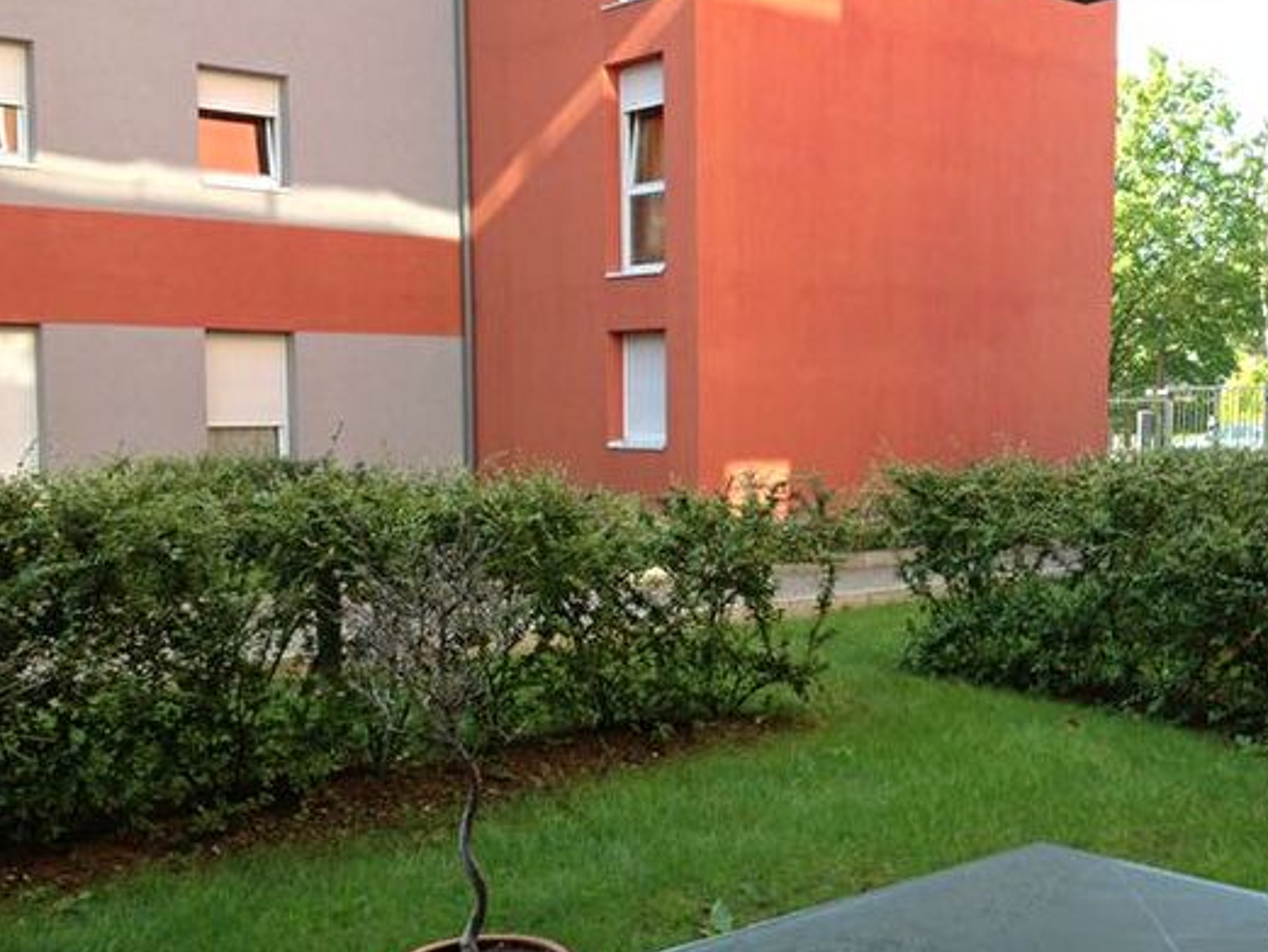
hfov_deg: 40.3
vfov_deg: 30.9
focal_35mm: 47
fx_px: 1722
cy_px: 525
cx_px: 752
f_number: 2.4
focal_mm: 4.28
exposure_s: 1/125
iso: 64
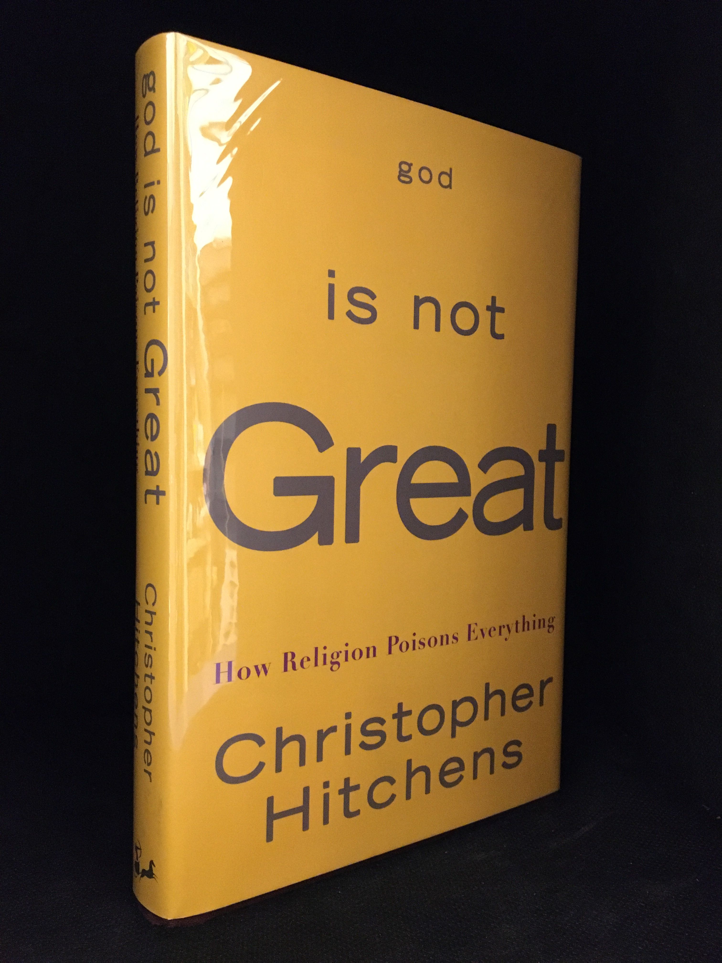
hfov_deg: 48.2
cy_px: 482
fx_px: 806
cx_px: 361
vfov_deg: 61.7
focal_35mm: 29
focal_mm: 4.15
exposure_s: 1/17
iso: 400
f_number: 2.2
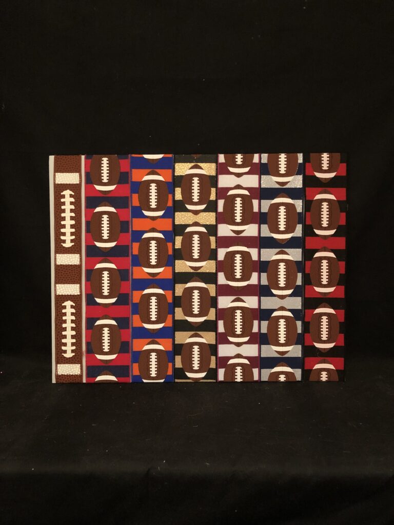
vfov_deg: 63.4
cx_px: 197
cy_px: 262
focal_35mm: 28
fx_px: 425
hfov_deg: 49.7
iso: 100
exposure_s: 1/7
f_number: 1.8
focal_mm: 4
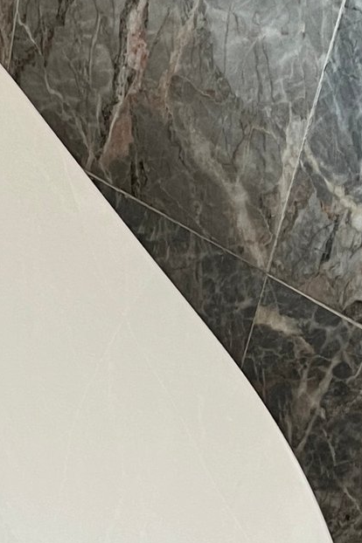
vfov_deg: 22.5
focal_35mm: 87
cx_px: -284
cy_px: 541
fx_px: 1314
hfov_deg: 14.0
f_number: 1.6
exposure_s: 1/60
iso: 100
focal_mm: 5.1
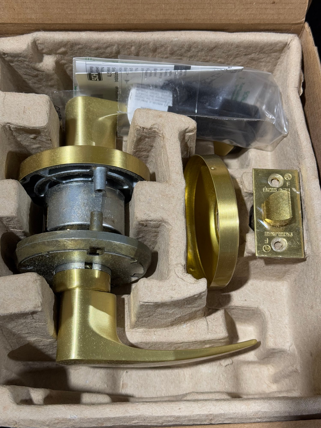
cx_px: 160
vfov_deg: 39.7
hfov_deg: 30.3
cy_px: 214
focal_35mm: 48
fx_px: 593
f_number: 1.78
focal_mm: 6.76
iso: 100
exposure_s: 1/60
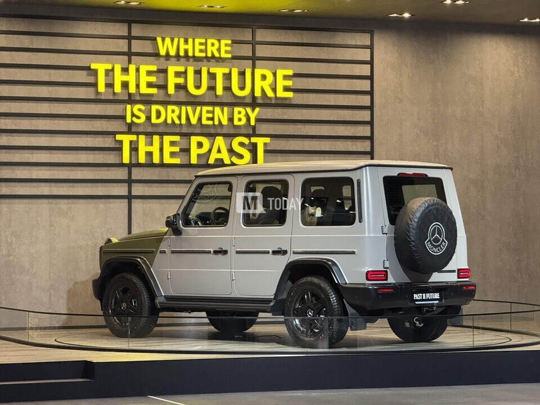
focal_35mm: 120
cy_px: 202
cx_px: 270
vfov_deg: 12.3
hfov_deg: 16.4
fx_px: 1872
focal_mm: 15.66
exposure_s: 1/129
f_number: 2.8
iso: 640
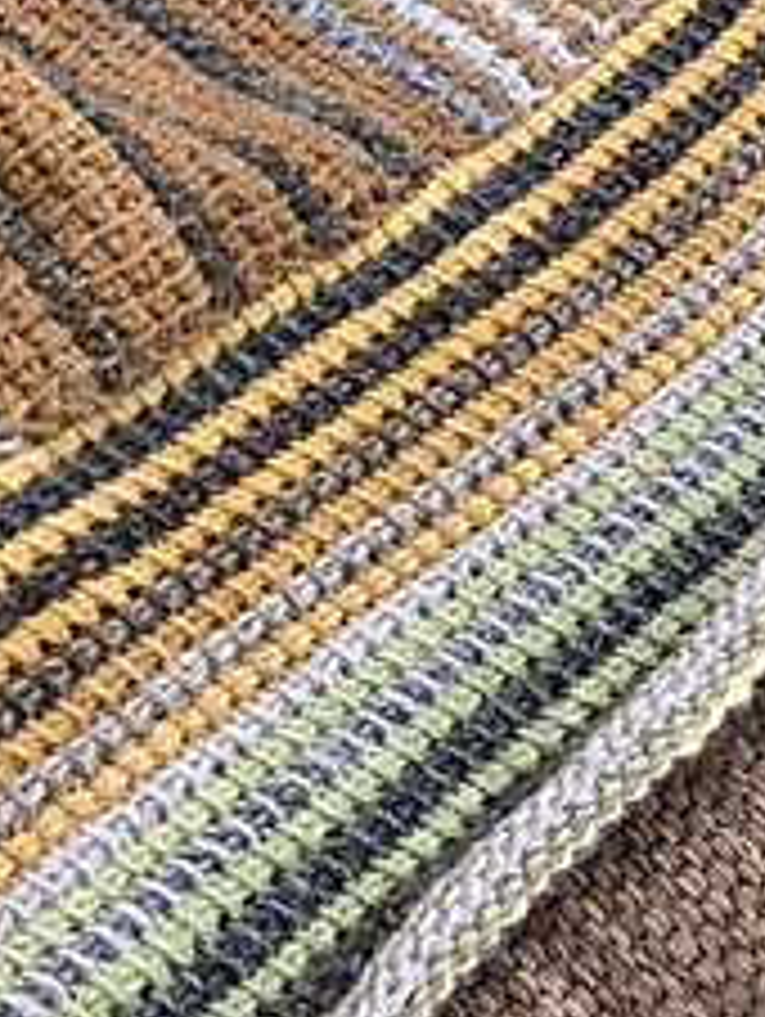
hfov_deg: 12.8
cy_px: 234
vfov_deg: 17.0
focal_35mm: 115
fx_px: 3382
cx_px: 74
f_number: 2.4
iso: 16
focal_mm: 6
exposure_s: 1/122
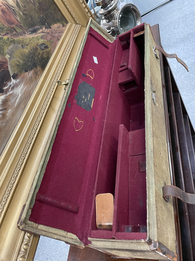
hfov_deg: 53.1
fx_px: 195
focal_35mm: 26
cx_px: 98
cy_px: 130
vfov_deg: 67.3
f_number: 1.6
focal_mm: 4.2
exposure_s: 1/60
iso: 320
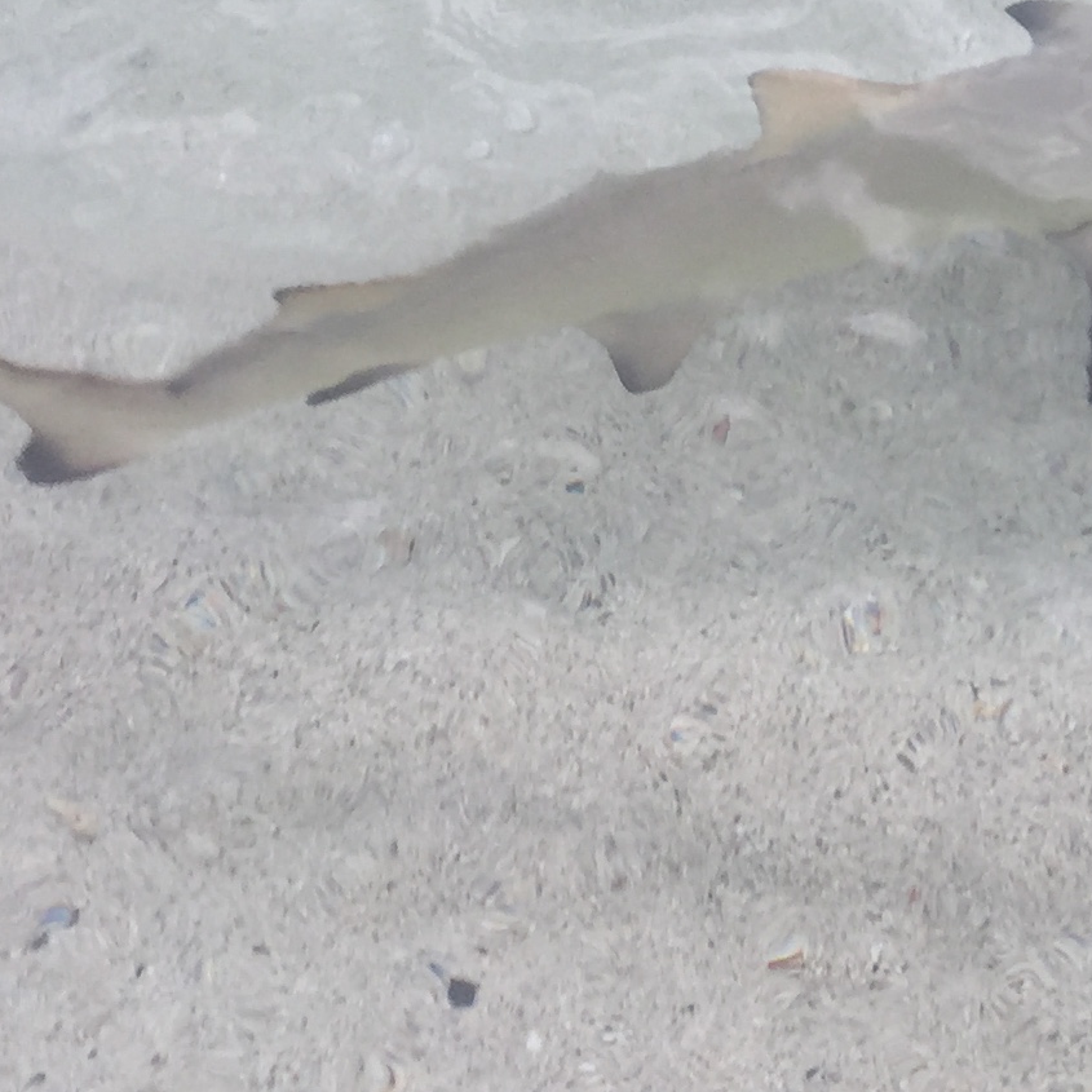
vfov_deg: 17.6
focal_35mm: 99
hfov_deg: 16.6
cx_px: 1416
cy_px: 463
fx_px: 3533
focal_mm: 4.15
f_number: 2.2
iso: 32
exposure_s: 1/347
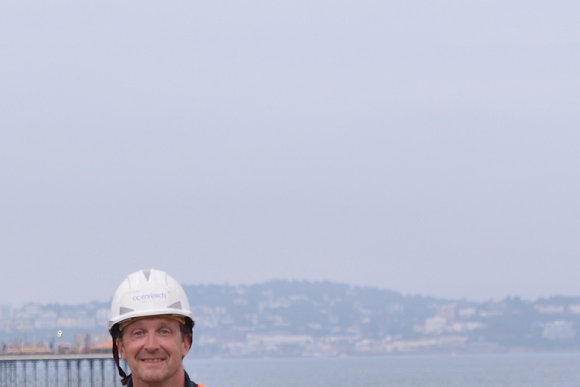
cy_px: 538
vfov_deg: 8.6
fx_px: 2514
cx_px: 171
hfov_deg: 13.1
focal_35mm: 156
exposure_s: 1/1000
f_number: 6.3
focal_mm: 45
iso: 400
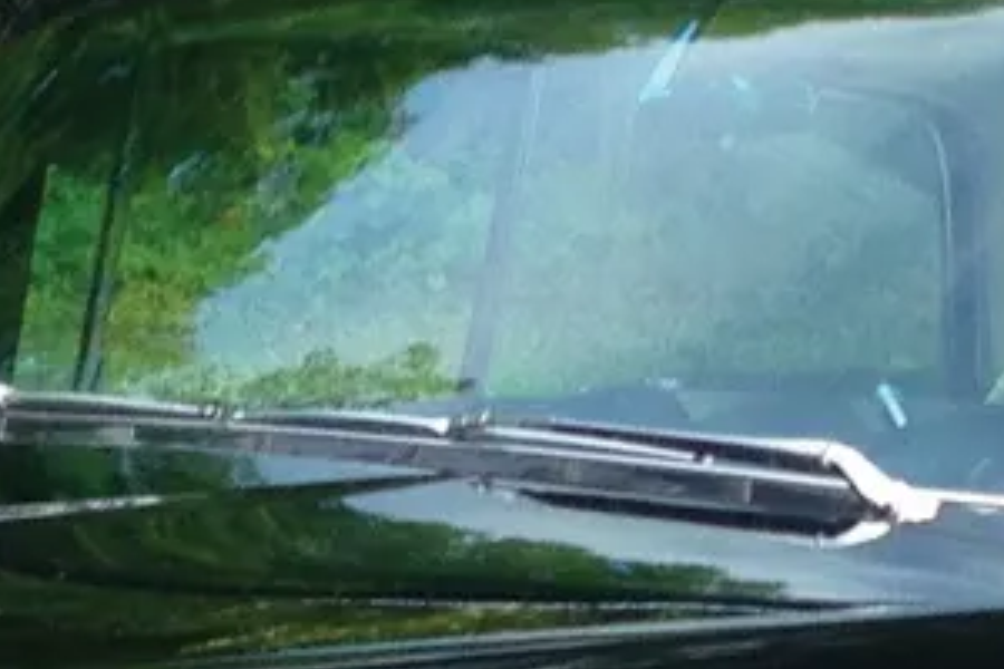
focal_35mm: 220
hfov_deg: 9.4
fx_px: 6135
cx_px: 529
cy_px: 927
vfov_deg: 6.2
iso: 64
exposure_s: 1/120
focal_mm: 4.13
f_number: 2.4
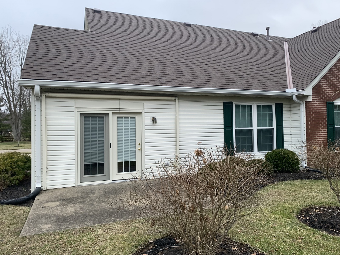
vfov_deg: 53.1
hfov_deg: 67.3
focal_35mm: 26
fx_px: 255
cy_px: 128
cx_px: 170
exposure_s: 1/98
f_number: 1.8
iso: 100
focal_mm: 4.25
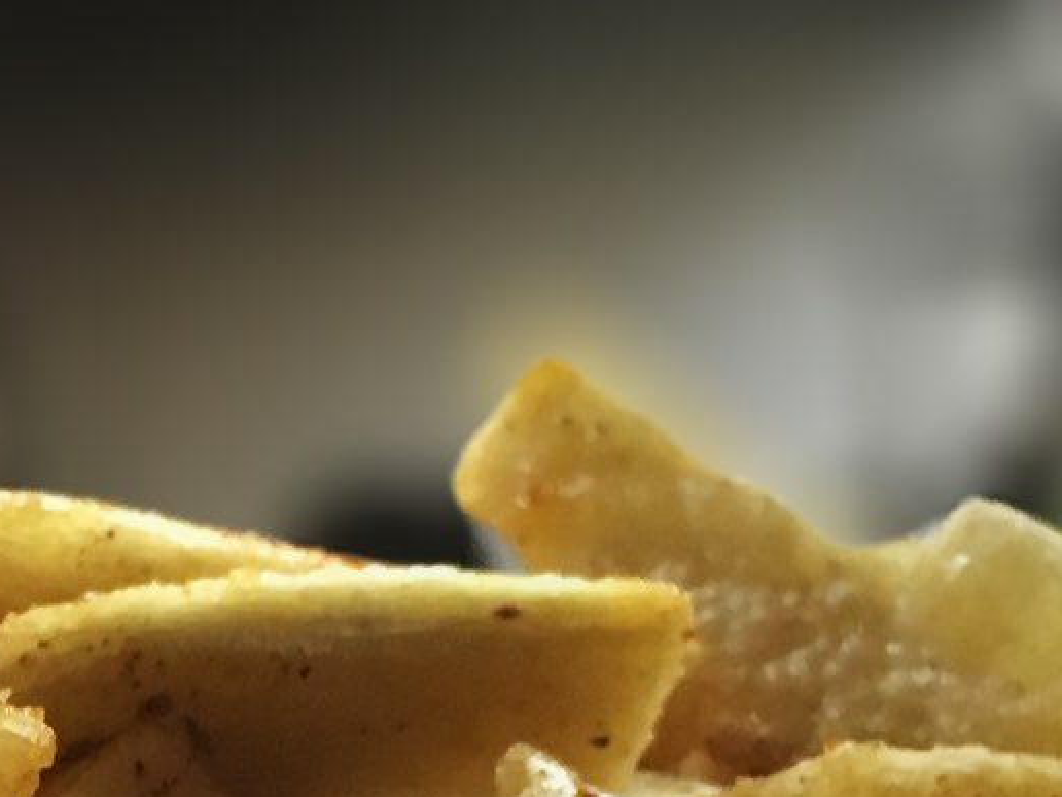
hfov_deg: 16.5
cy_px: 1104
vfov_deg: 12.4
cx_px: -185
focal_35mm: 115
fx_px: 3528
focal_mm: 4.15
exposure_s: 1/24
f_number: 2.2
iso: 200
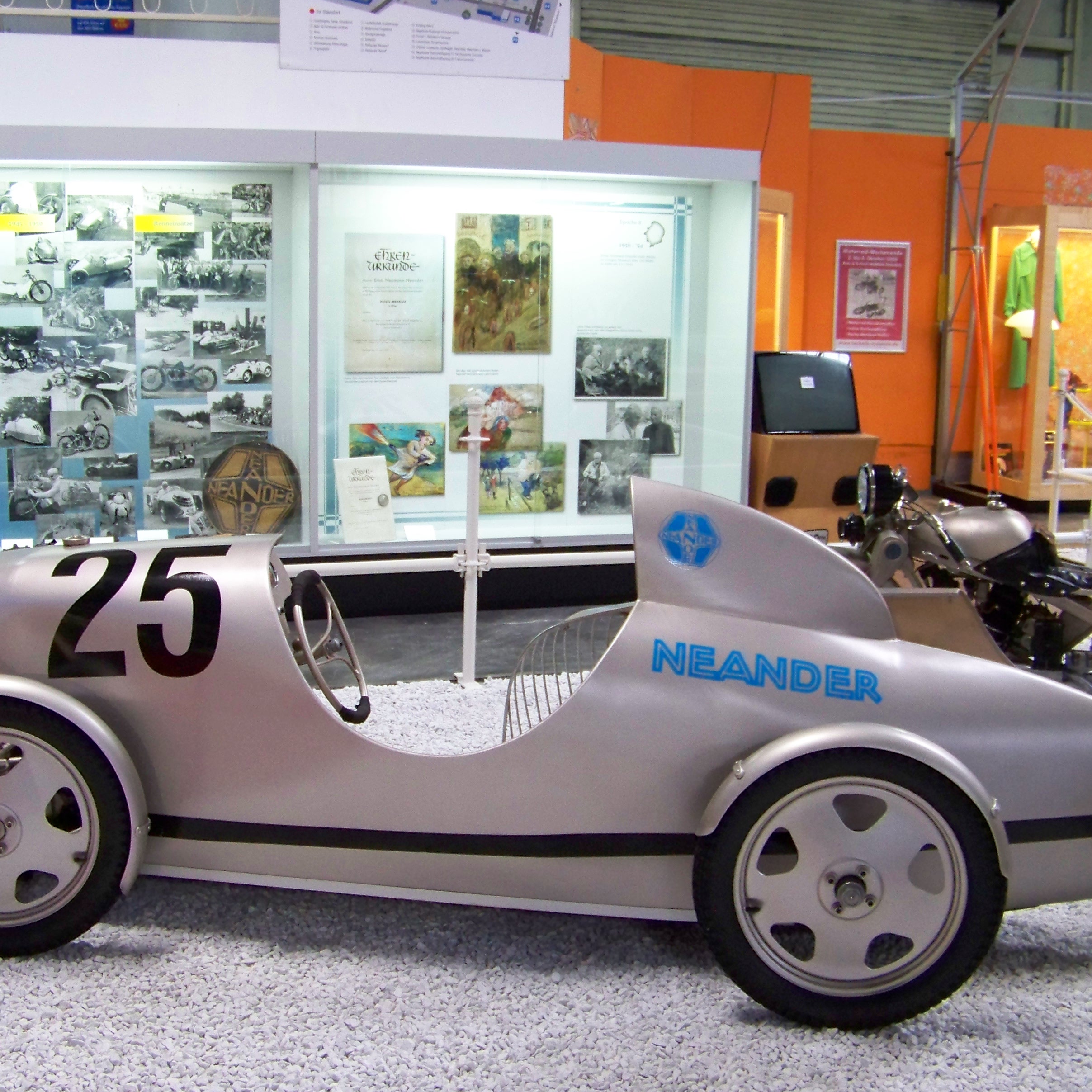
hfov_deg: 39.1
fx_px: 1535
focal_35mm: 43
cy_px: 542
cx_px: 485
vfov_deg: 39.2
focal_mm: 5.85
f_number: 2.8
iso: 250
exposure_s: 1/30
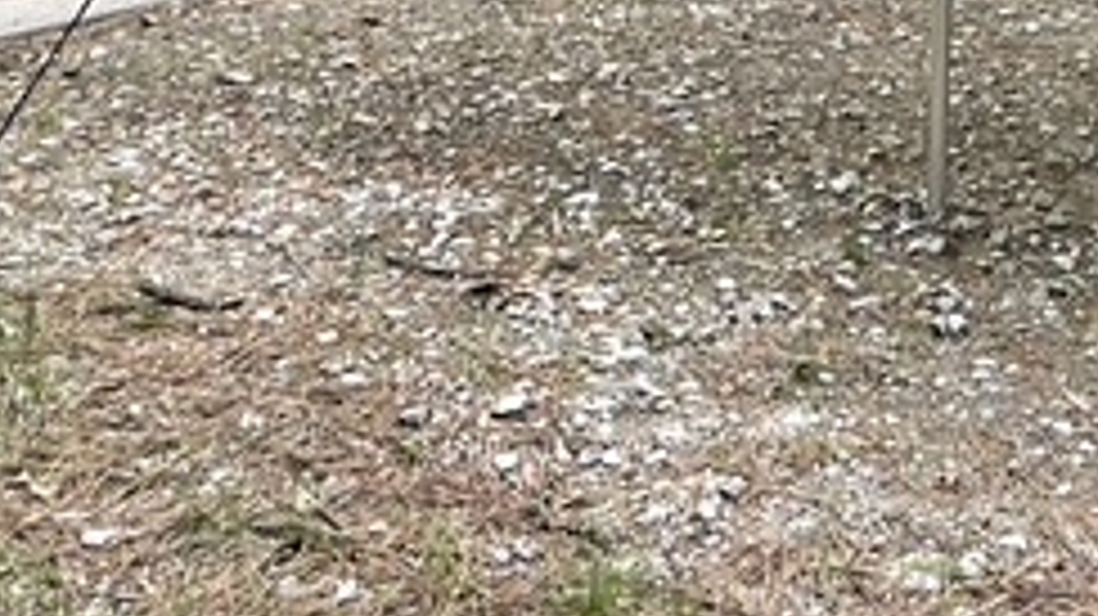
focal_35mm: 119
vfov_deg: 9.8
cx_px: 981
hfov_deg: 17.8
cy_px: -337
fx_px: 3463
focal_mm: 5.1
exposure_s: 1/121
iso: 64
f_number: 1.6
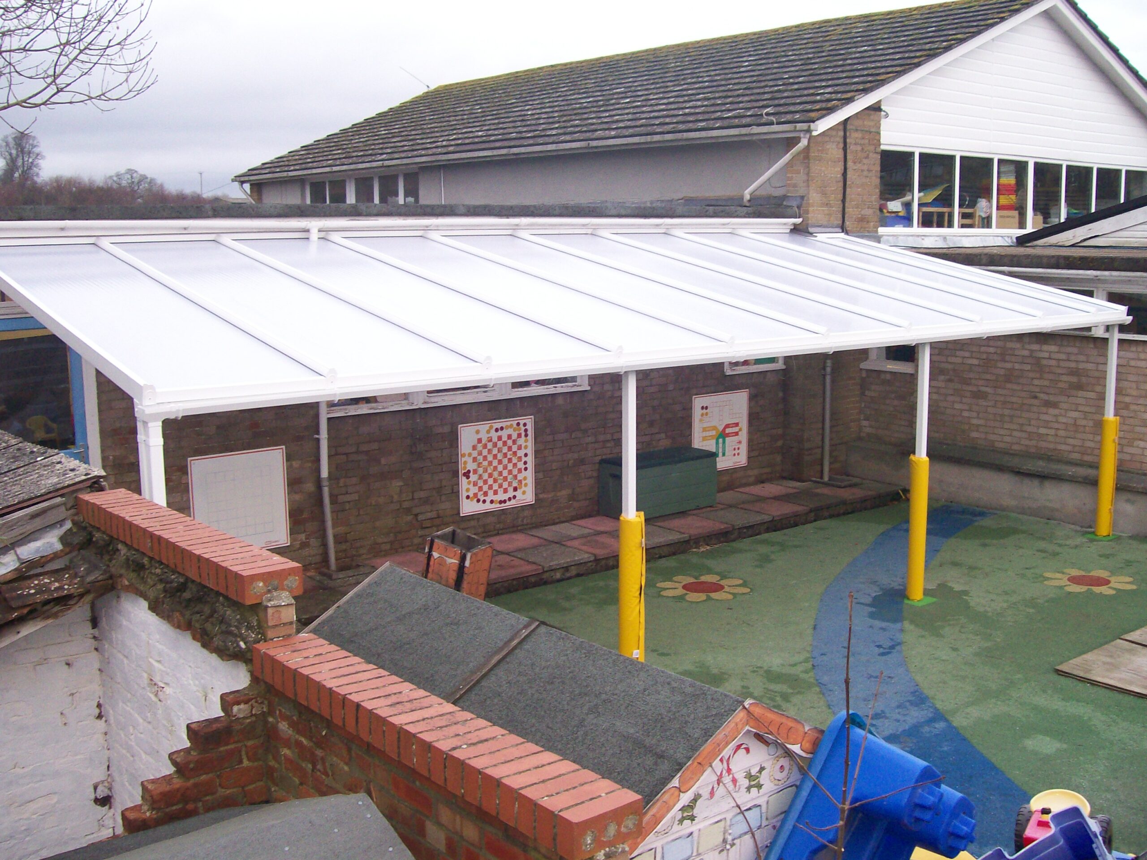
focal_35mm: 36
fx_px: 1193
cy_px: 430
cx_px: 574
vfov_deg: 39.7
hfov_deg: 51.4
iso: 140
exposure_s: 1/76.3
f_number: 2.7
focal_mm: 6
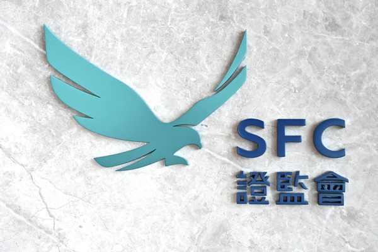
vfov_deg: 26.5
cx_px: 189
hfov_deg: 38.9
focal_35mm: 51
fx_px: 535
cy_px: 126
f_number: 4.5
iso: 4000
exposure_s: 1/200
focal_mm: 51
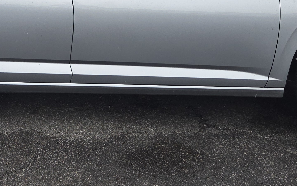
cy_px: -13
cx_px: 79
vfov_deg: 18.5
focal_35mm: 68
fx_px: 550
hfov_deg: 29.8
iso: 80
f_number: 1.8
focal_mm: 5.4
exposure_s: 1/773
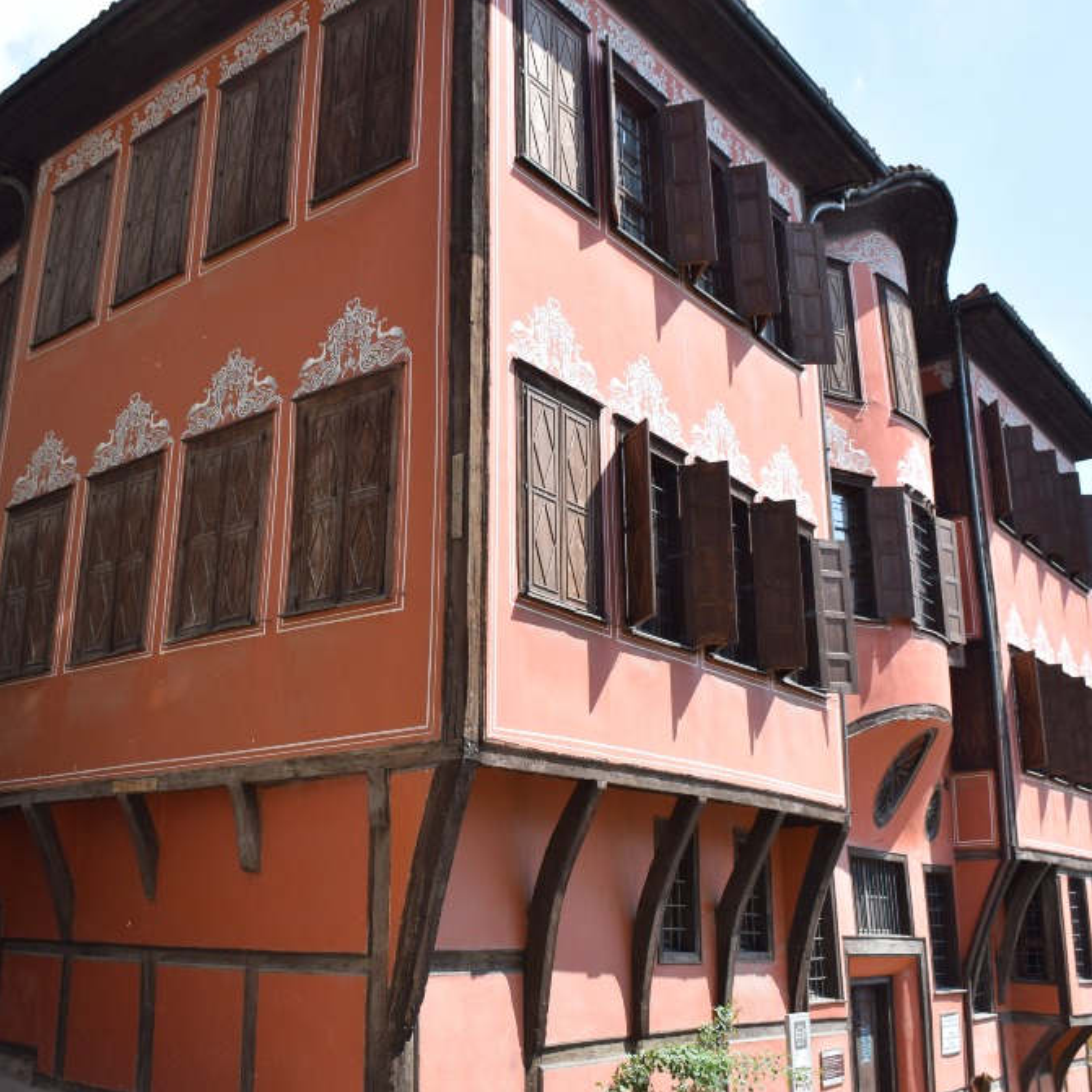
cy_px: 544
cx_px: 427
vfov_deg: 47.2
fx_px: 1249
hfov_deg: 46.9
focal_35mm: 35
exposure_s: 1/200
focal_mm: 18
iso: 400
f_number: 7.1
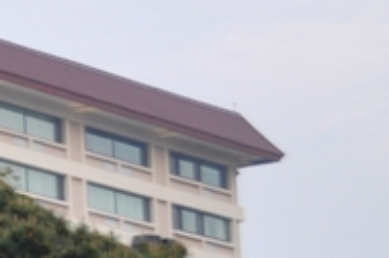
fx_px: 2654
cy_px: 120
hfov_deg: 7.3
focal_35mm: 246
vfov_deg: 5.6
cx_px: -807
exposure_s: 1/100
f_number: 5
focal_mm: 26
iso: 400
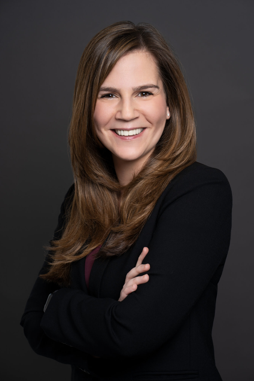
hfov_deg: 16.1
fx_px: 900
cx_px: 127
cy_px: 190
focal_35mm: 85
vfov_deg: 23.9
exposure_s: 1/160
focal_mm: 85
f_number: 8
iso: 160
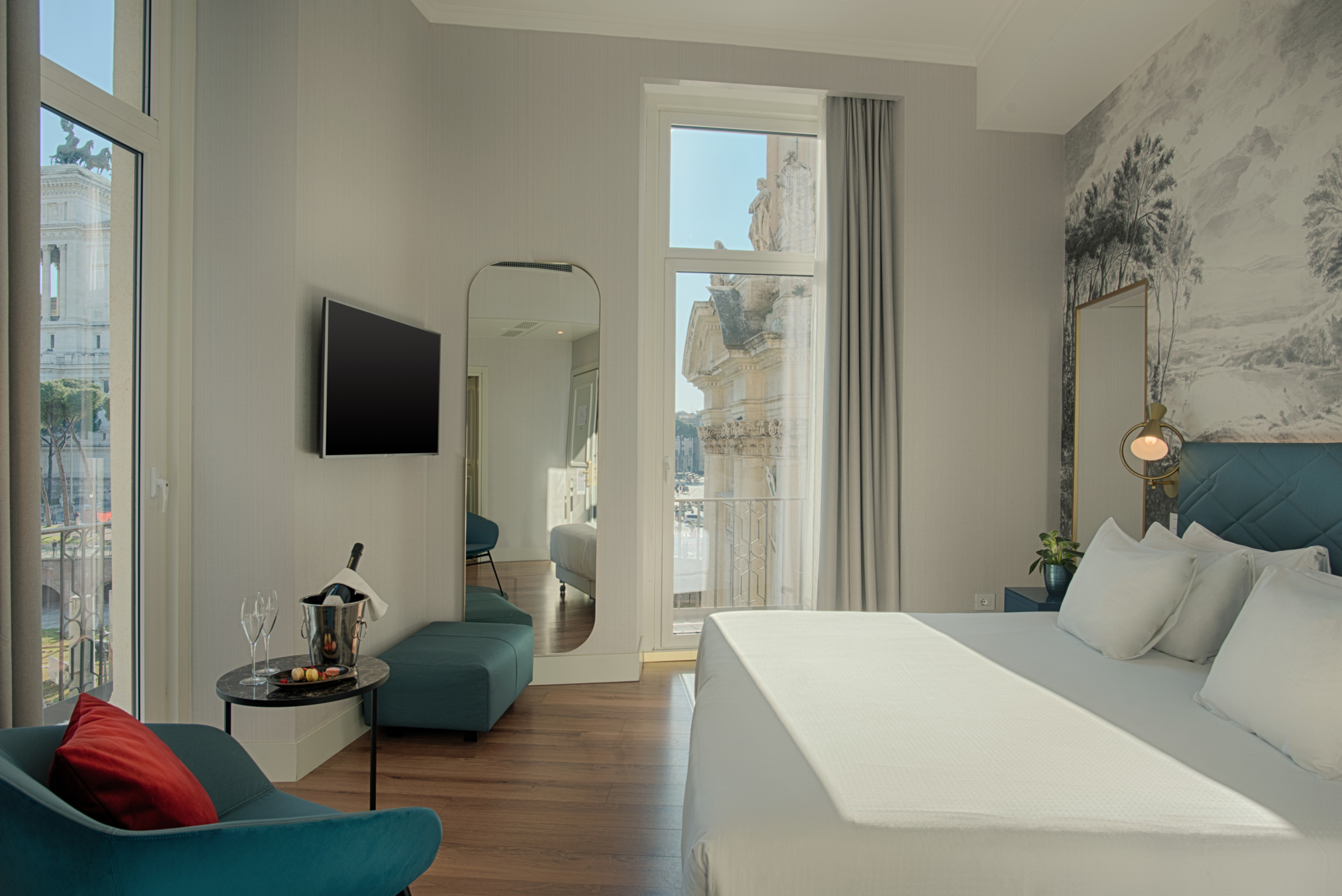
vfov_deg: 62.0
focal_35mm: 20
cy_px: 448
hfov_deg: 84.0
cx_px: 671
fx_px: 746
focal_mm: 20
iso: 31
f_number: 9
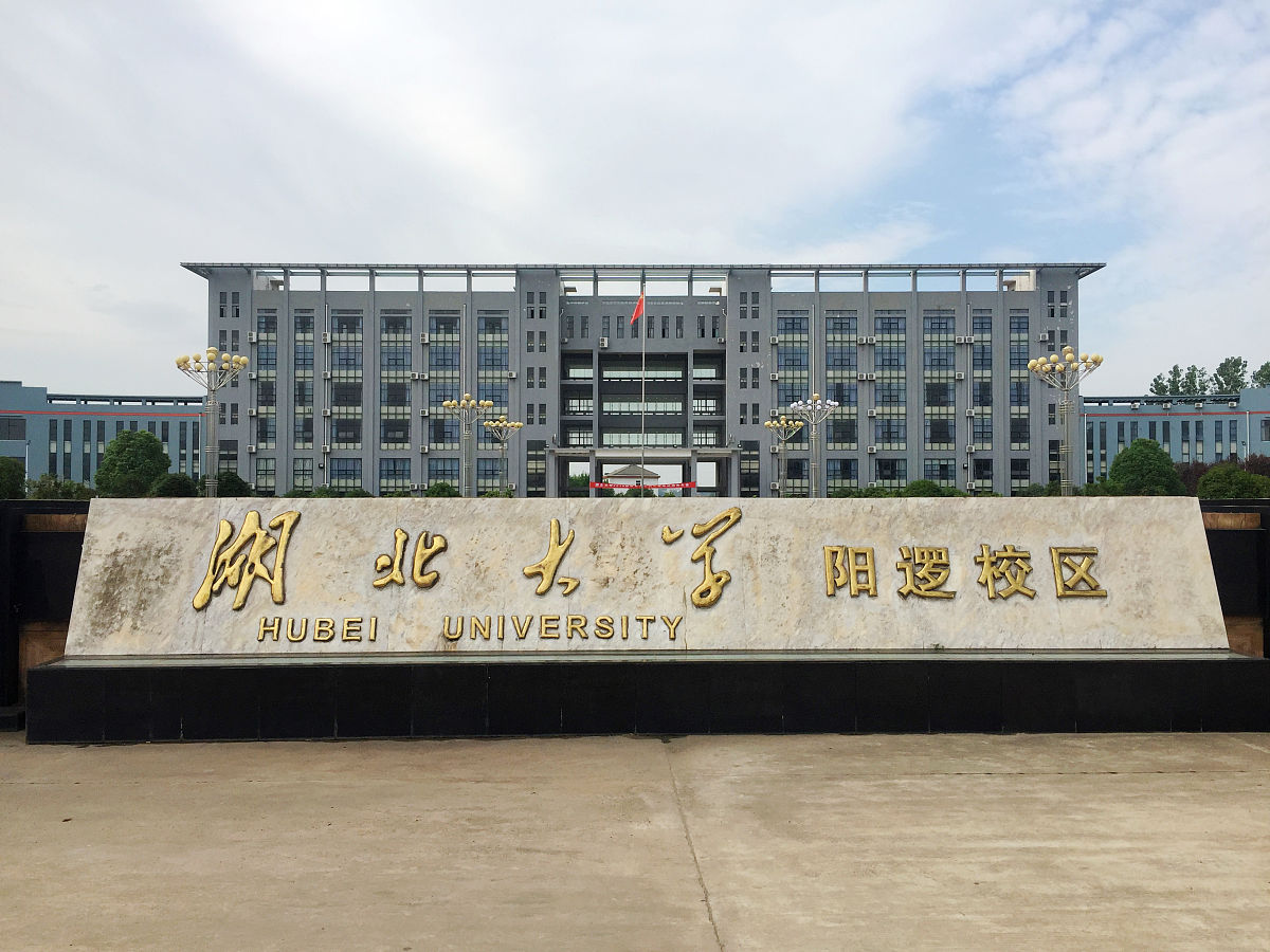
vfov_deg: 48.2
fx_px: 1064
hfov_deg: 61.7
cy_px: 476
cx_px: 635
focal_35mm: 29
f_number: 2.2
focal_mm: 4.15
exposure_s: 1/2198
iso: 32
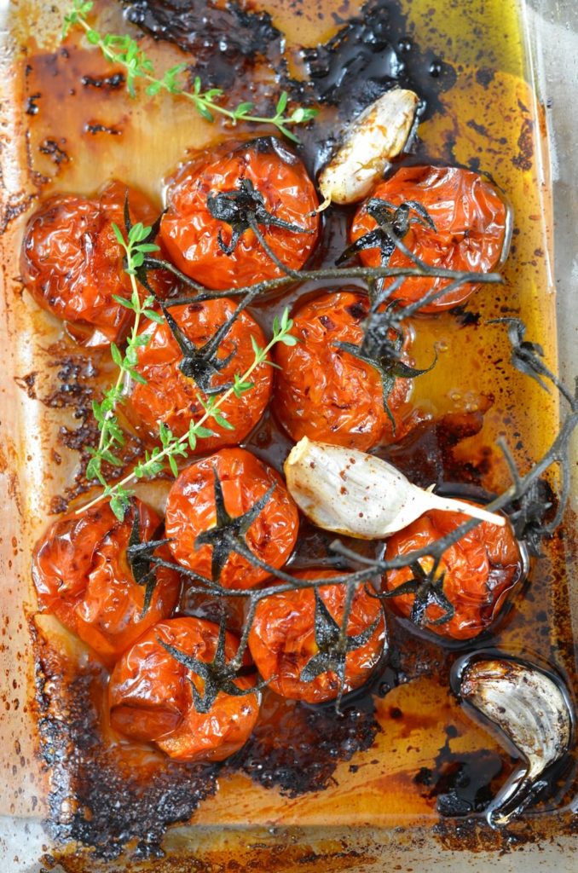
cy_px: 436
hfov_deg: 18.1
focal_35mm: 75
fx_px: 1815
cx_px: 289
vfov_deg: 27.0
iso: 640
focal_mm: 50
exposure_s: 1/60
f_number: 4
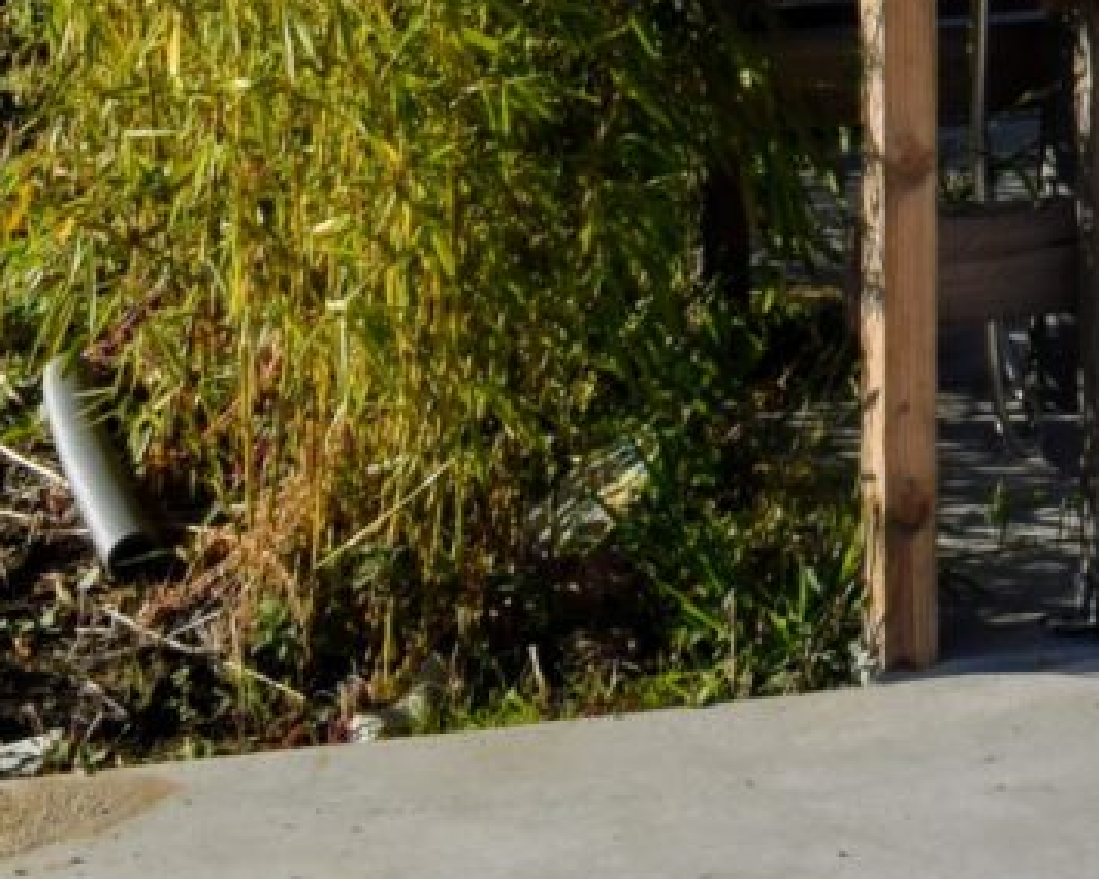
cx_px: 1827
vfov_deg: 9.5
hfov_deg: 12.3
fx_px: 4749
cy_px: -1178
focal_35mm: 146
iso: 200
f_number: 10
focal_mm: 18
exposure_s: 1/400
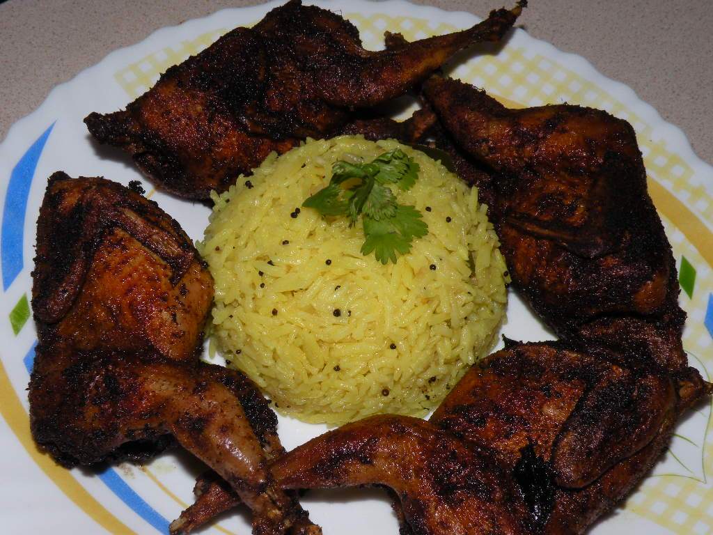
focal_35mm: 56
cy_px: 268
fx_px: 1153
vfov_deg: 26.1
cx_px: 356
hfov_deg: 34.3
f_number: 8
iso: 64
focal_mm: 9.8
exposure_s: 1/60
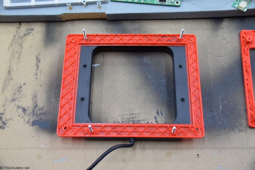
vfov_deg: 34.2
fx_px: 276
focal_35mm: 39
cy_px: 85
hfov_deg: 49.6
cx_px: 128
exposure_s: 1/80
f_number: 5.6
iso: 1600
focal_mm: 26
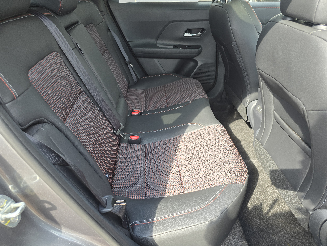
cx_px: 164
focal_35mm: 23
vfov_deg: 58.9
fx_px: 217
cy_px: 123
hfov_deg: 73.9
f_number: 1.7
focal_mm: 6.3
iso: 80
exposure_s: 1/180
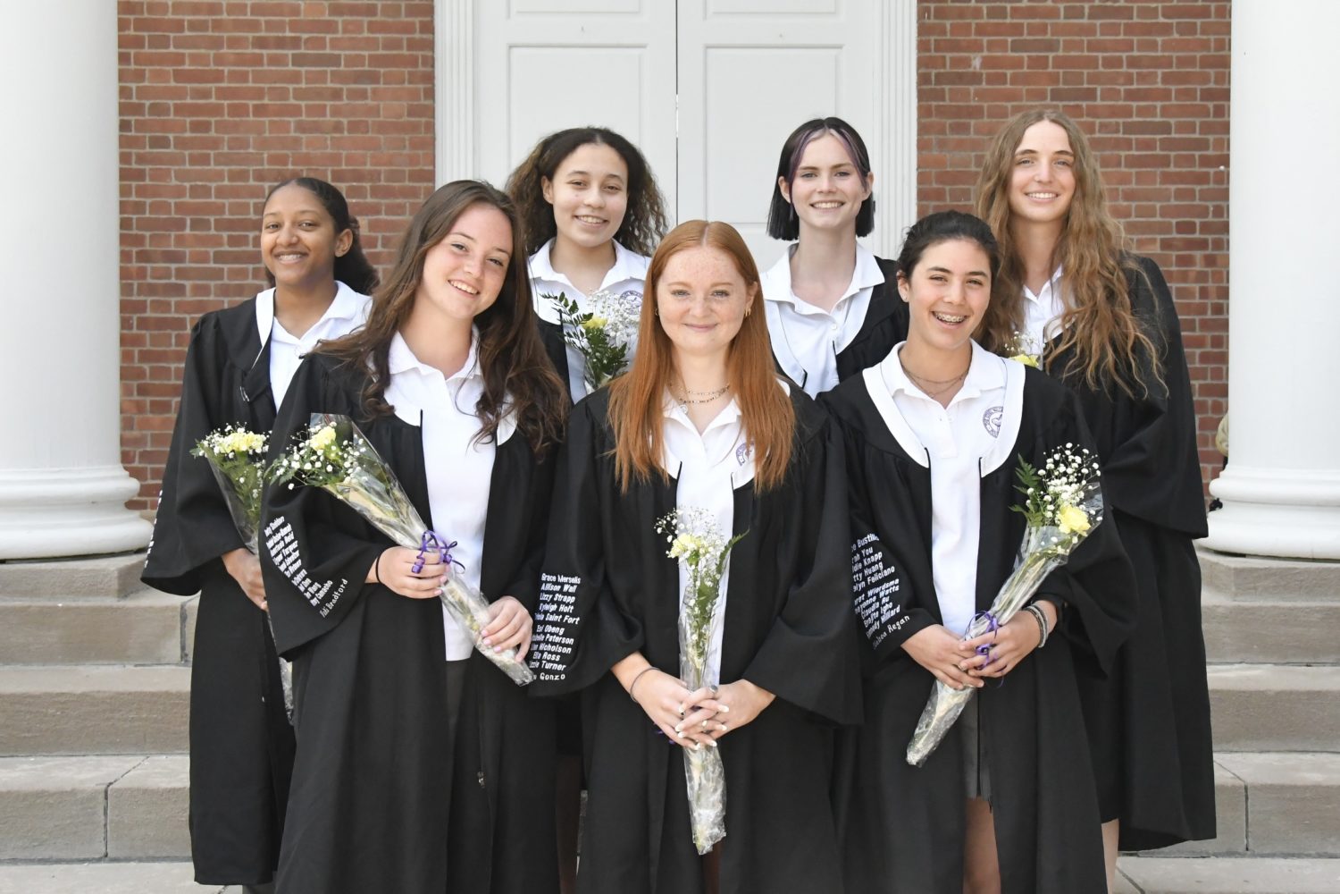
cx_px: 670
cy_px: 447
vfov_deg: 31.2
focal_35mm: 43
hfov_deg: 45.4
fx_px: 1600
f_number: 8
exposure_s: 1/2000
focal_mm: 29
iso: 3200
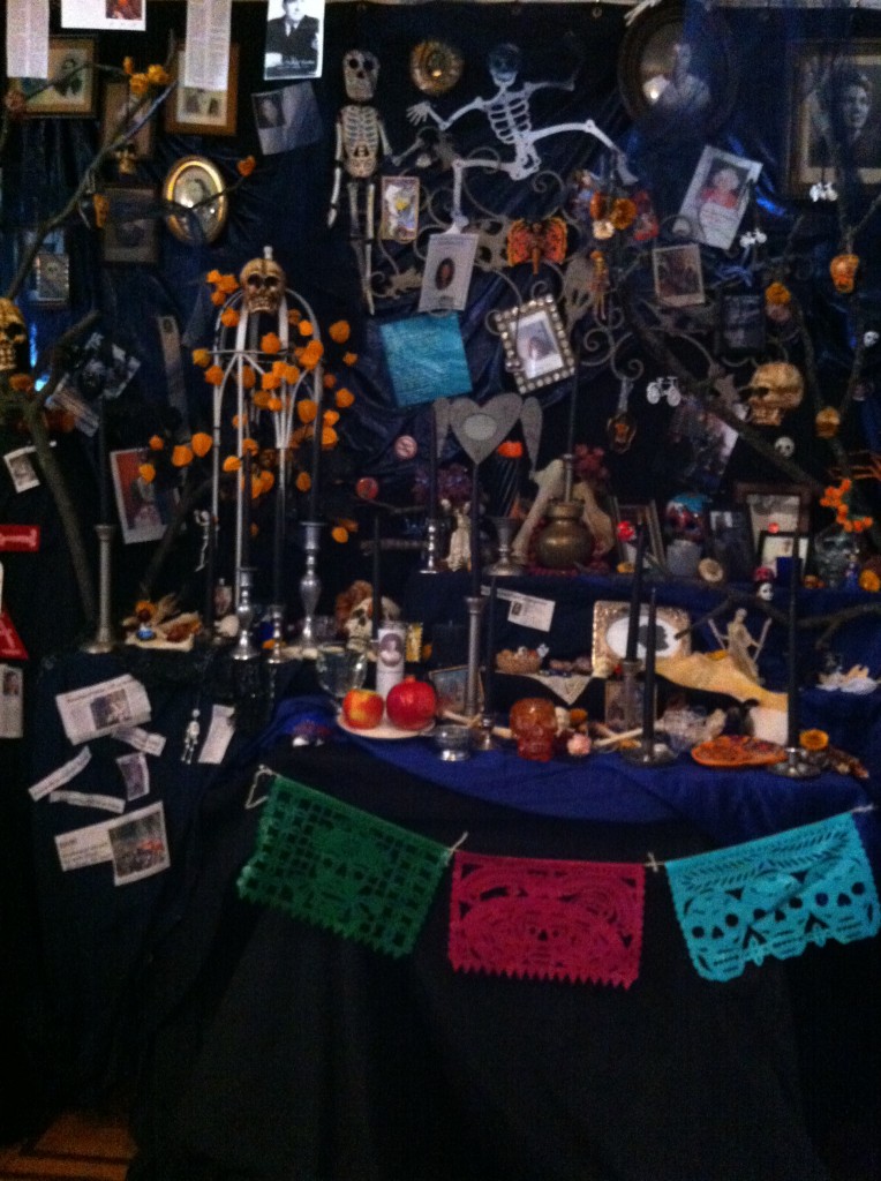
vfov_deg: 52.7
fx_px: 1192
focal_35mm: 35
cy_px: 590
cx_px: 440
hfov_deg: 40.6
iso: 1000
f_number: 2.8
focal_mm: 3.85
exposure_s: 1/15
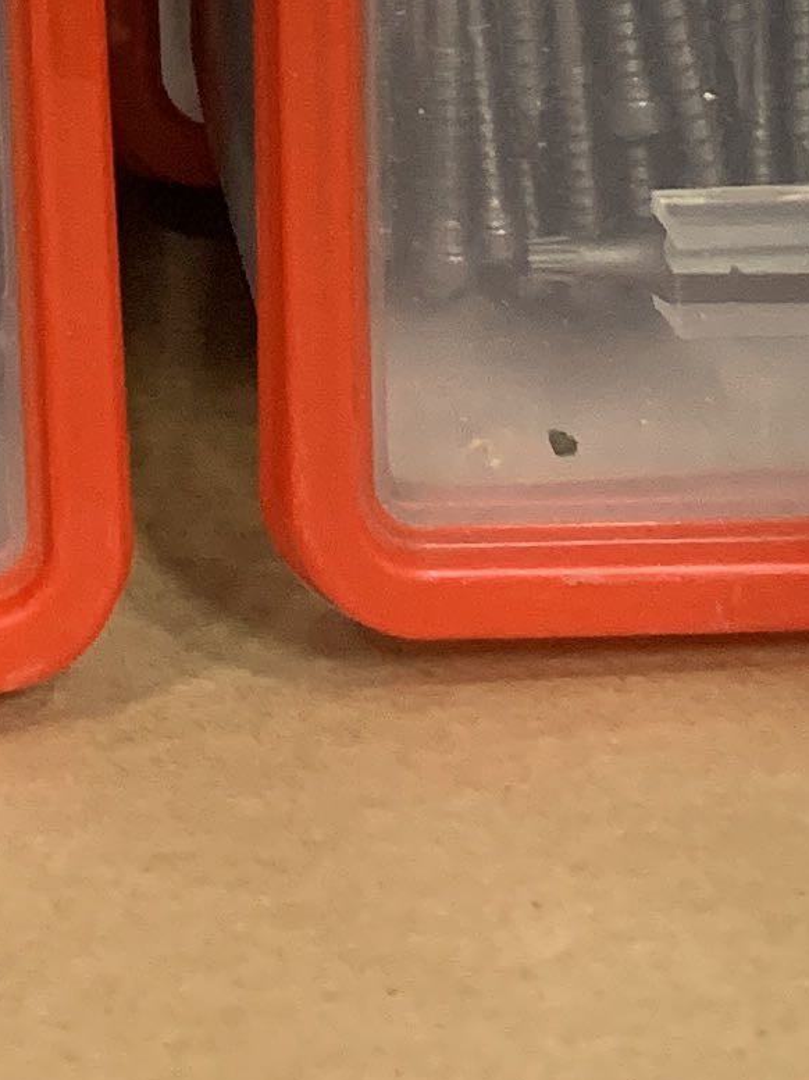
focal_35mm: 135
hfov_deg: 10.6
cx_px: -418
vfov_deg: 11.5
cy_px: -1658
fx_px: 4210
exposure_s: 1/60
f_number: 1.8
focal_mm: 4.25
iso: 250
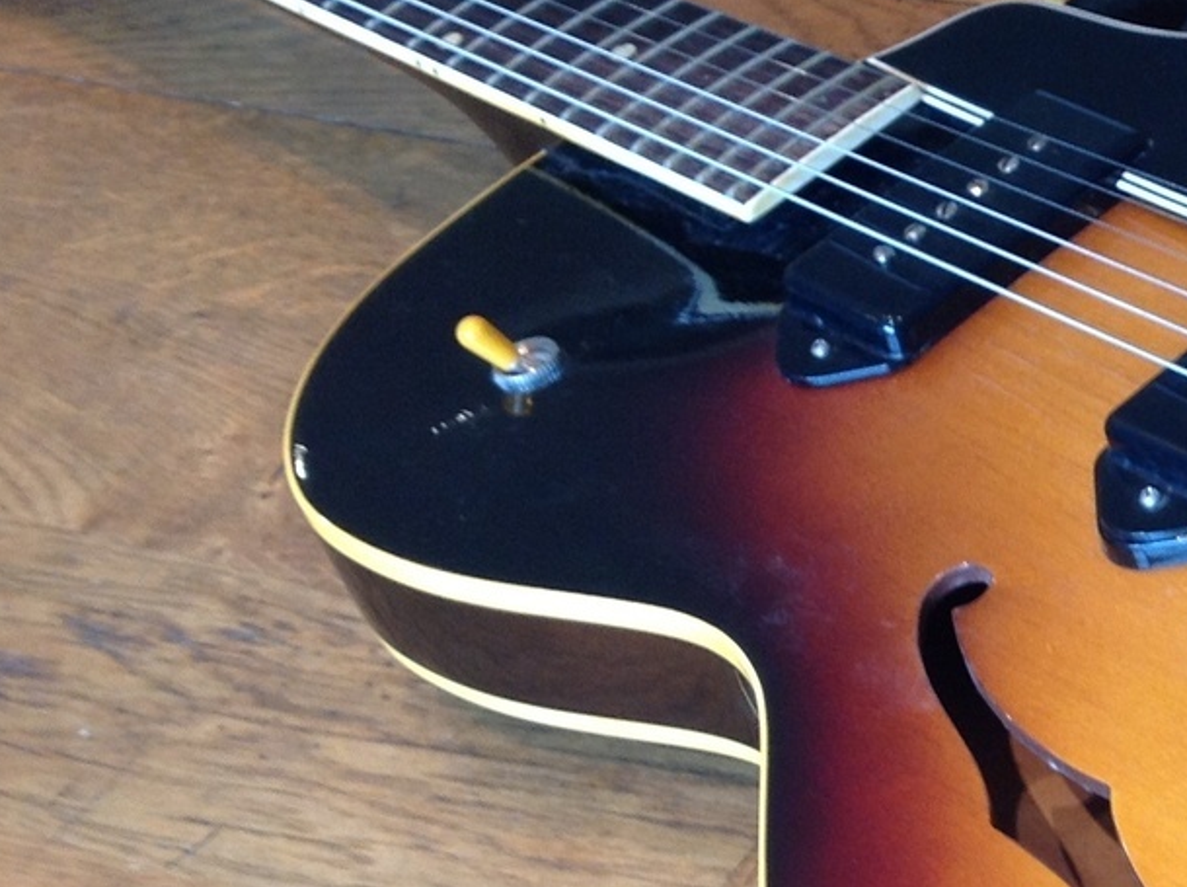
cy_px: 681
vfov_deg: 15.9
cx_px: 1518
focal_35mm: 92
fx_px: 3150
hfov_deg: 19.7
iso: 50
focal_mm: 4.28
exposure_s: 1/20
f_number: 2.4
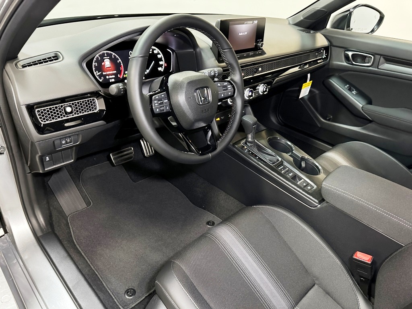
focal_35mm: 24
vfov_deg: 56.8
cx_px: 206
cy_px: 154
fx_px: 286
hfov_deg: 71.6
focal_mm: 6.86
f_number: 1.78
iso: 1000
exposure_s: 1/30
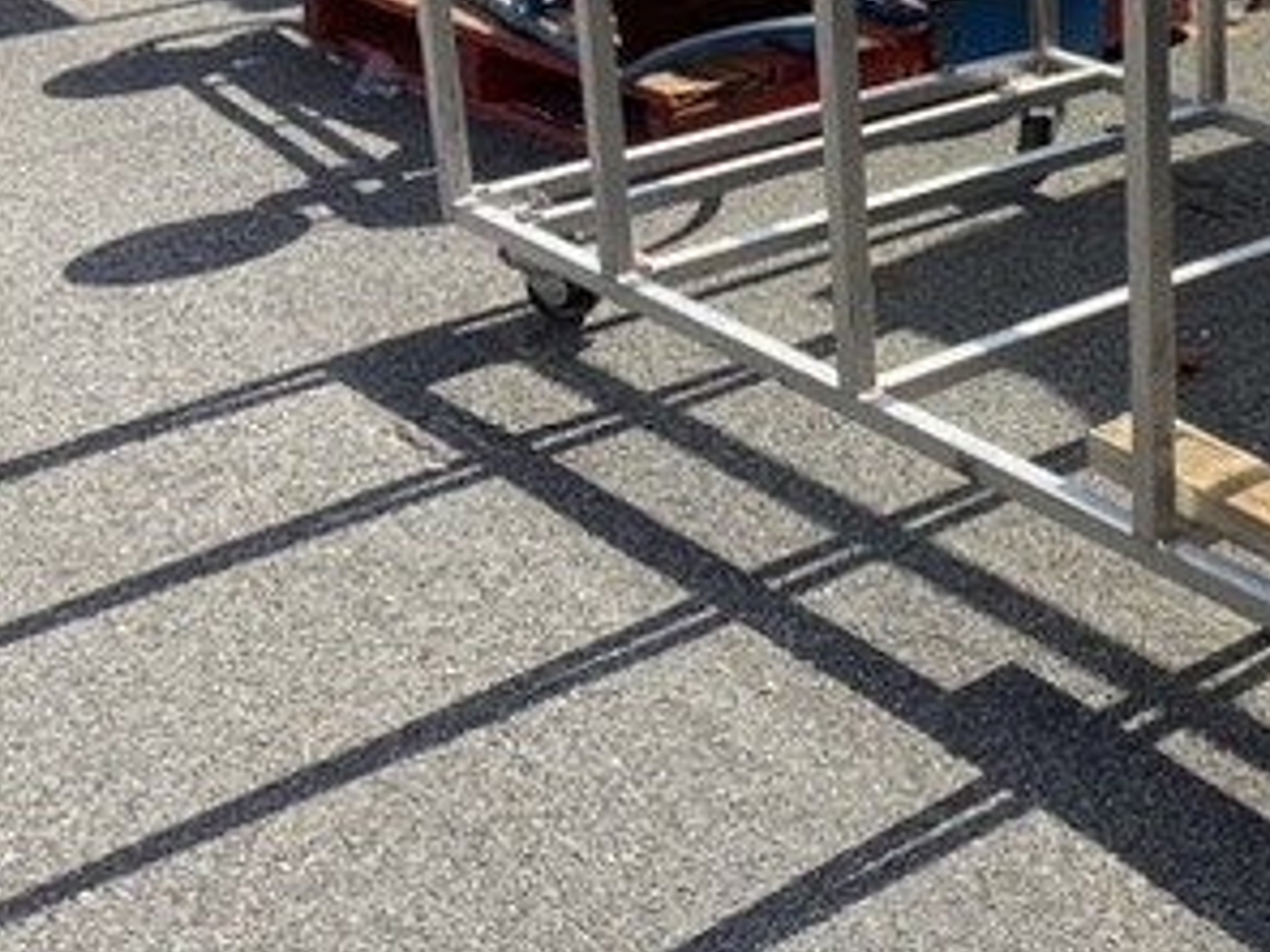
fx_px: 2458
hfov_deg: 26.9
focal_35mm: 67
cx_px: 1360
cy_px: 163
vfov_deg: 21.6
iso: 25
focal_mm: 3.3
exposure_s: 1/815
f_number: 2.4
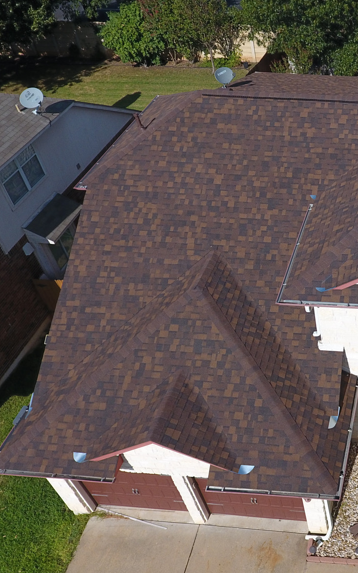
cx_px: 401
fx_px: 578
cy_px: 280
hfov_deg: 30.5
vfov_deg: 52.7
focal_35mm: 37
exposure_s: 1/1199
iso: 100
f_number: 2.8
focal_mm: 3.61
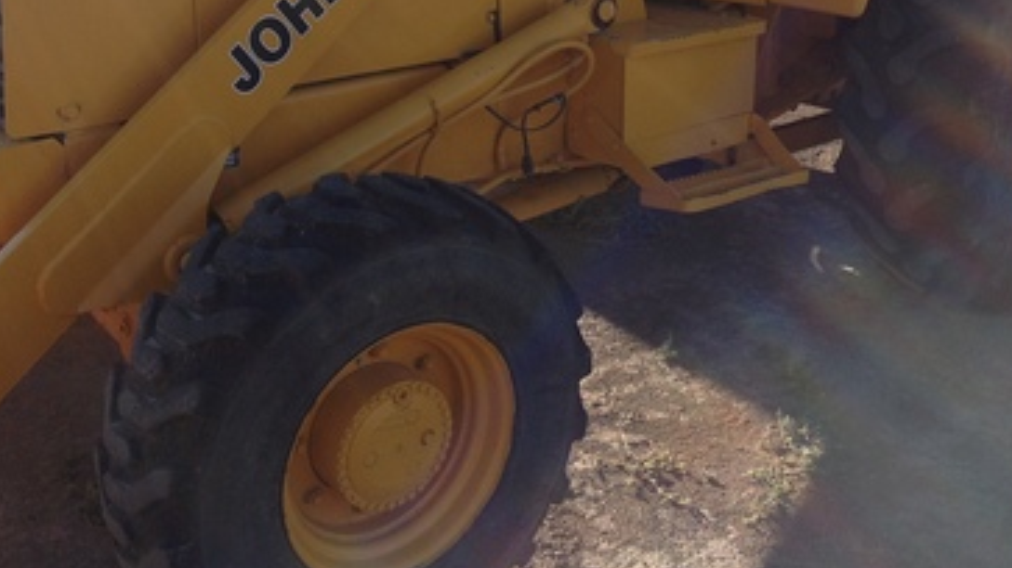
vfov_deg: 20.6
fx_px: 1529
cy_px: 45
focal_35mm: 57
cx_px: 602
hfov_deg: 36.5
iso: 80
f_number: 2.4
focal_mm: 4.28
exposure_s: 1/775
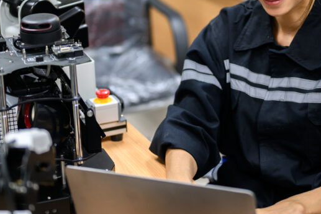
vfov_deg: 13.8
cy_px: 58
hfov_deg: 20.6
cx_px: 190
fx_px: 883
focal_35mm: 99
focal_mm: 50
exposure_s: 1/200
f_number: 1.8
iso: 500
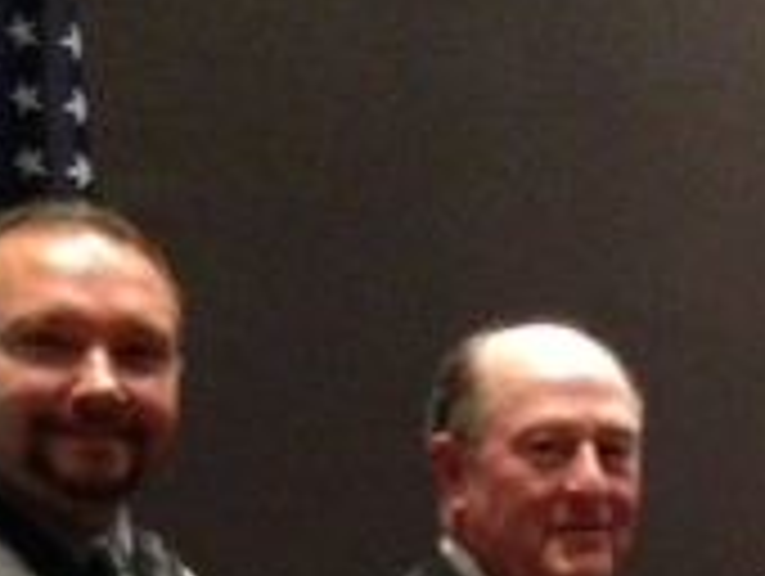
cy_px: 814
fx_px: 2744
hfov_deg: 14.9
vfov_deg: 11.6
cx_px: 1080
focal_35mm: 124
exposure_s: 1/15
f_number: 2.4
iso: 800
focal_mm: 4.12
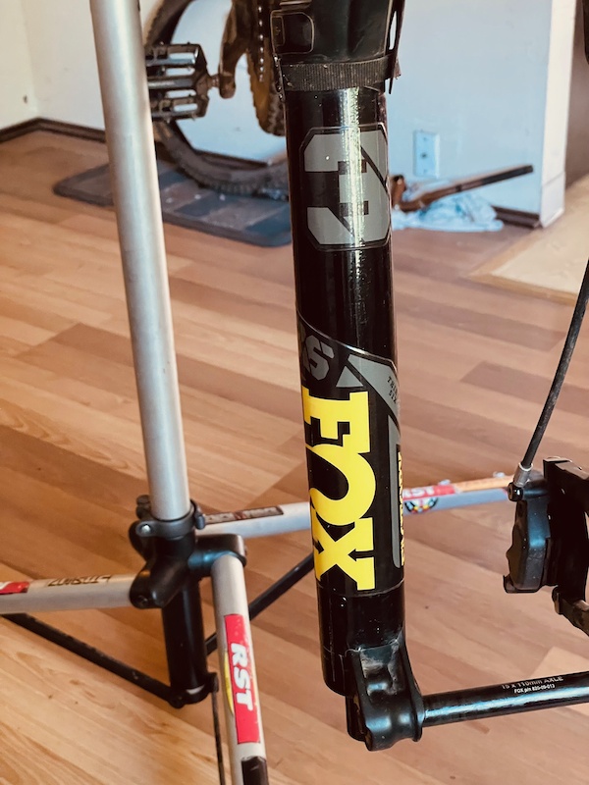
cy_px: 392
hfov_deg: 28.0
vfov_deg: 36.8
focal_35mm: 52
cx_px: 294
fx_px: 1180
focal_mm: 6
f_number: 2
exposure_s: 1/40
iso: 800
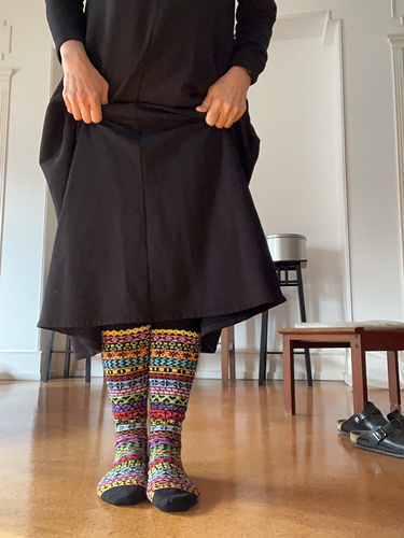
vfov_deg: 60.0
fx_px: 467
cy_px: 269
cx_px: 202
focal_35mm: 30
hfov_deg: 46.8
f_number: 2.2
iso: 400
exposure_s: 1/47
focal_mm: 2.71
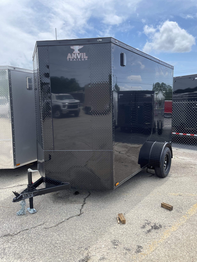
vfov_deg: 67.3
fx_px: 197
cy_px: 131
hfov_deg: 53.1
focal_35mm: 26
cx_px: 98
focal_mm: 4.2
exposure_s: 1/1531
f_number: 1.6
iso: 32
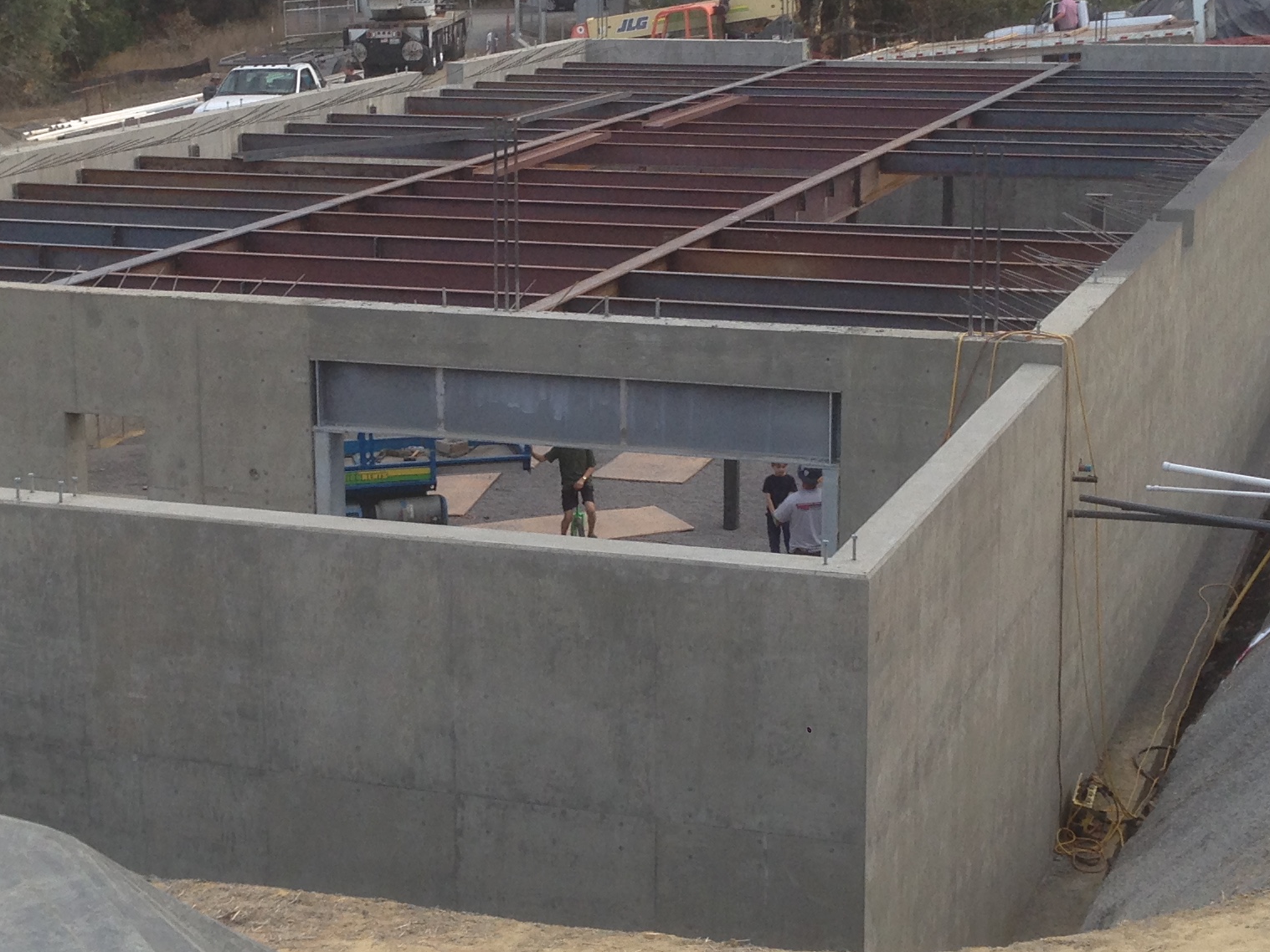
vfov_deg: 20.7
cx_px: 562
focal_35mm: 71
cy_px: 376
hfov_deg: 27.4
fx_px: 2605
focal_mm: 4.12
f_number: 2.4
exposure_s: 1/185
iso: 50
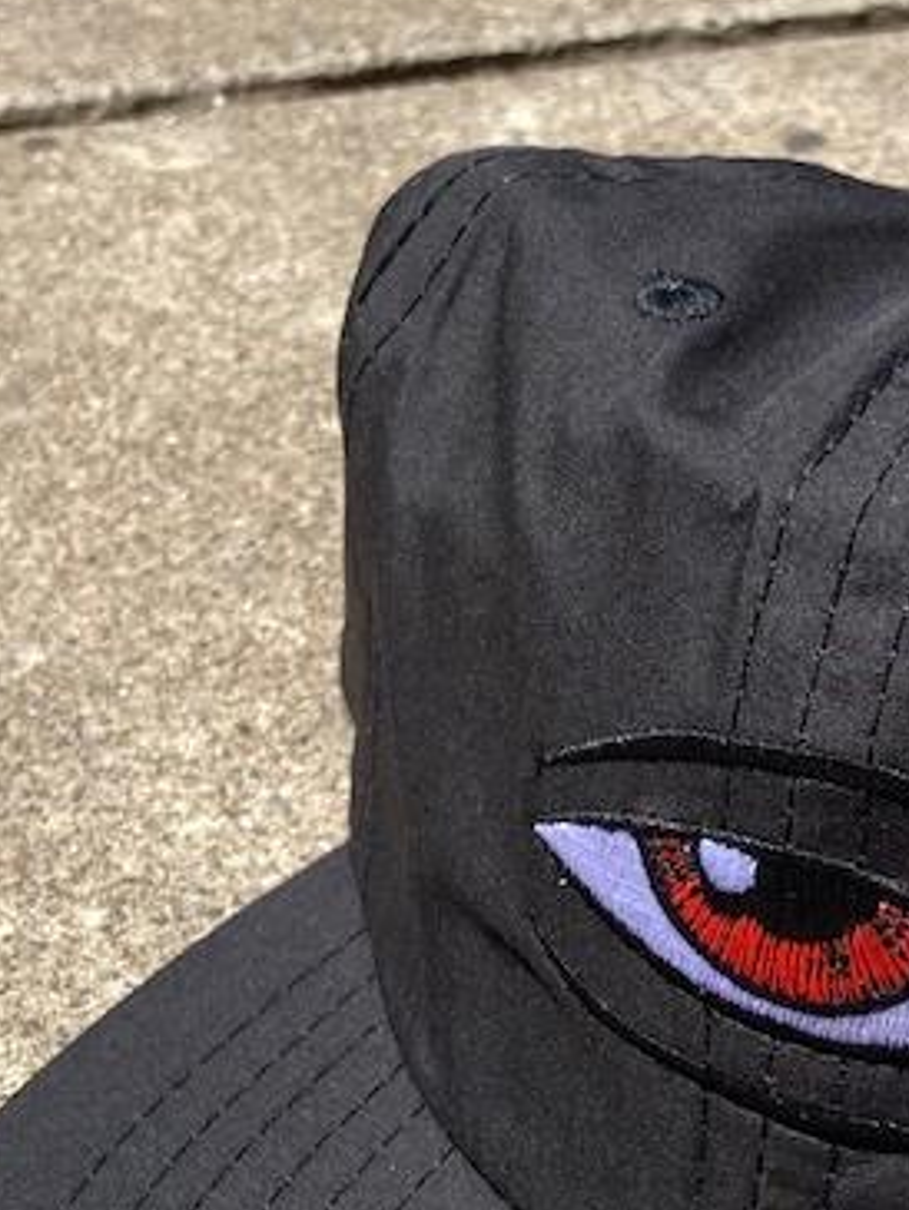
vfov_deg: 20.8
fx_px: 3219
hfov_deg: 15.9
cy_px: 1144
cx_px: 829
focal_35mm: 92
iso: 20
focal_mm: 3.99
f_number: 1.8
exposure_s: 1/2088
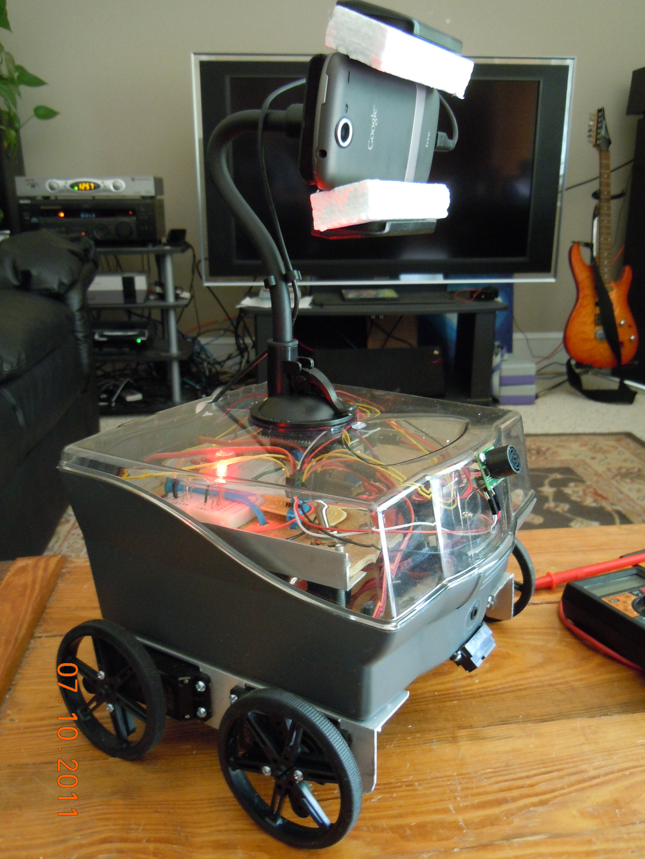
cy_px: 430
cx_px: 322
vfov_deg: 60.0
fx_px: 745
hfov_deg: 46.8
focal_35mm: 30
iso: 400
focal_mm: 5.4
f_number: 3.5
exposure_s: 1/4
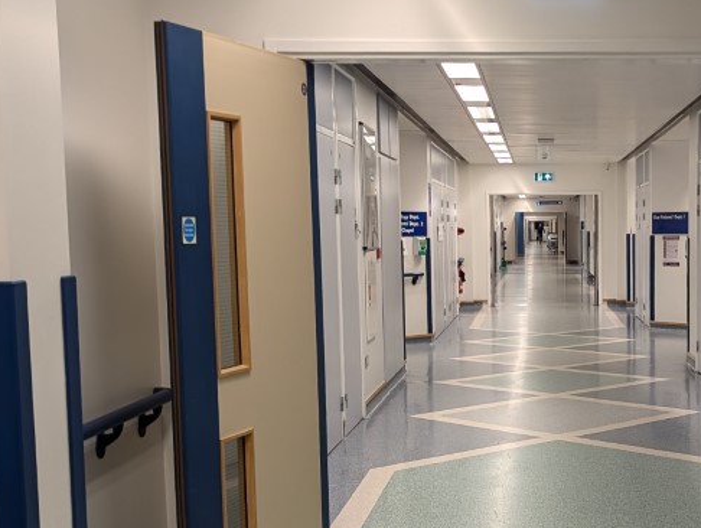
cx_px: 576
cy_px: 382
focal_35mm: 59
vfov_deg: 24.7
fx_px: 1197
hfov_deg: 31.7
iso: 145
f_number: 1.68
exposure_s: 1/284
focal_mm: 6.9
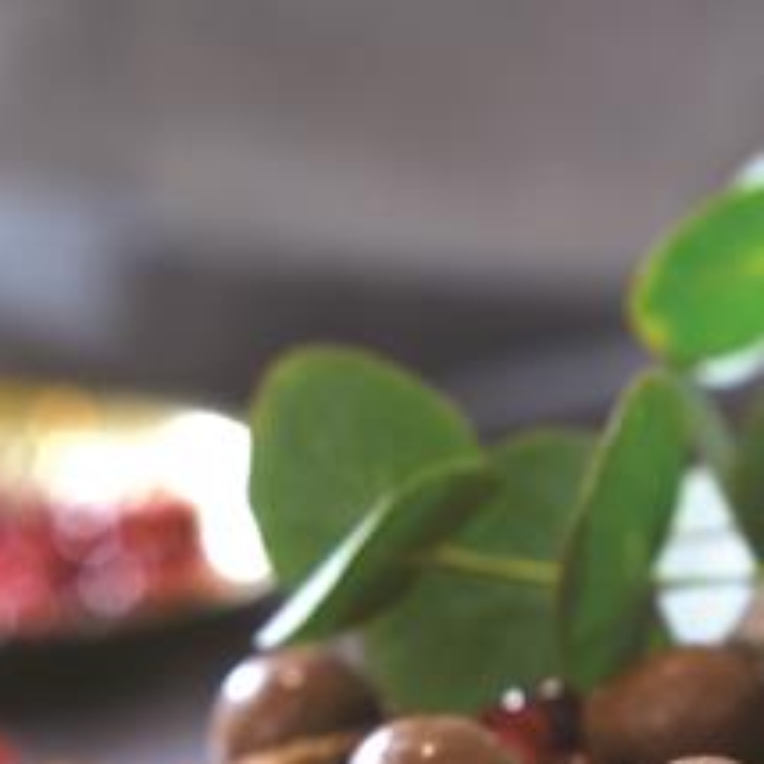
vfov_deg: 6.8
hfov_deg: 6.9
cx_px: 593
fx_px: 6317
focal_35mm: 253
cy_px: 1189
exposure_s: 1/8
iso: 200
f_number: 5
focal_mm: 55
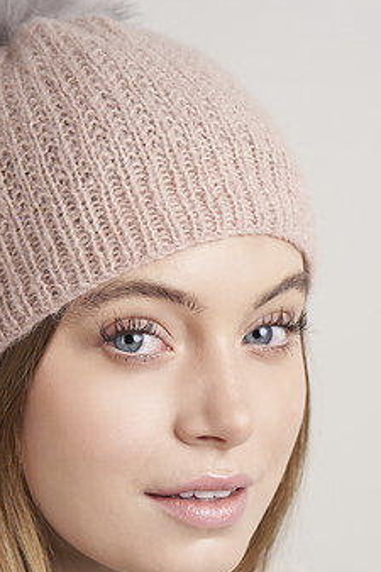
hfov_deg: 8.5
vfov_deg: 12.8
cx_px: 160
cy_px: 372
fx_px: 2558
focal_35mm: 161
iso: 100
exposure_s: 1/125
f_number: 6.3
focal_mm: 85
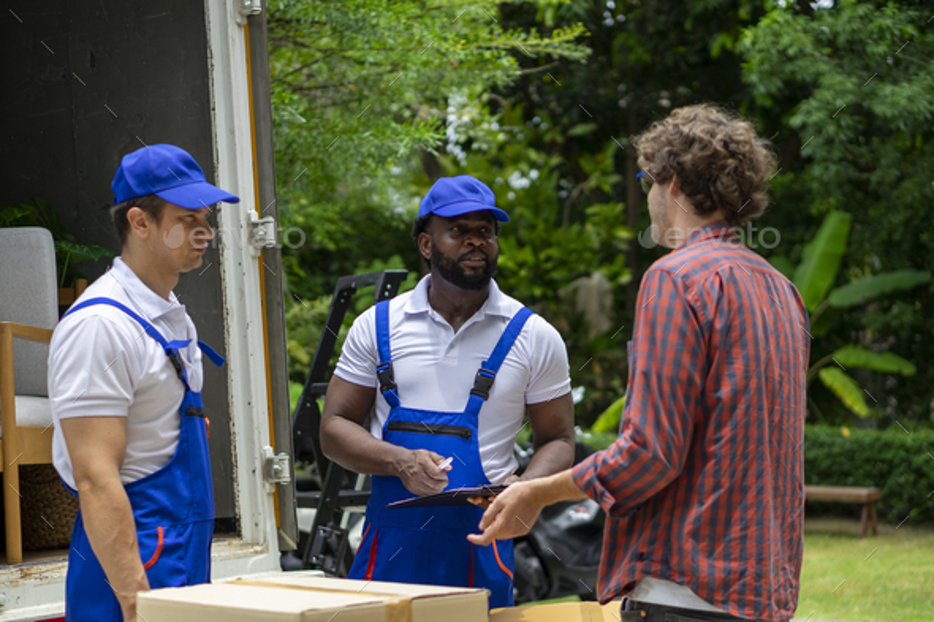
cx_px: 467
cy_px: 311
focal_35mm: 75
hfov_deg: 27.0
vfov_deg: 18.2
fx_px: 1945
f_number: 2
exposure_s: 1/1600
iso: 100
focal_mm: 50
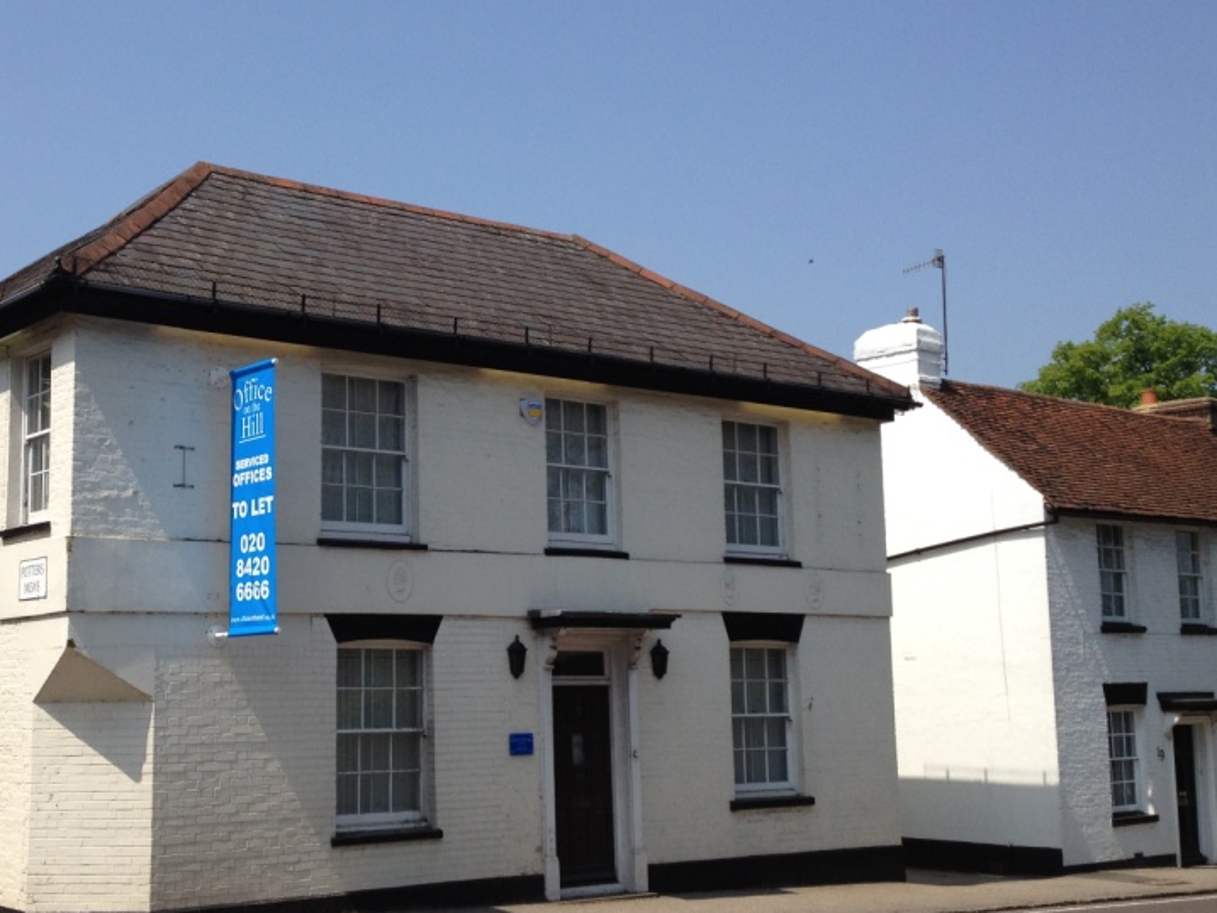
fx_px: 1758
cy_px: 496
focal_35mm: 50
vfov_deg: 29.1
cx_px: 406
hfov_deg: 37.8
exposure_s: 1/2045
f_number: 2.4
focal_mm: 4.28
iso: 64
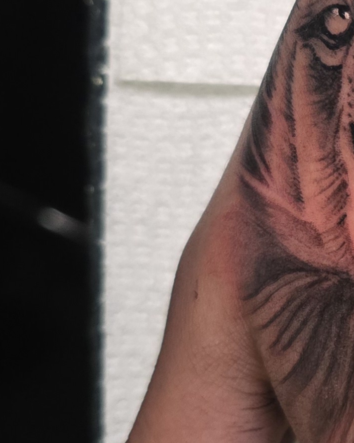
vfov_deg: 21.7
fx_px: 1152
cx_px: 576
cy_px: 277
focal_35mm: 88
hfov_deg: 15.7
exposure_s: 1/120
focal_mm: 6.3
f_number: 1.7
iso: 320
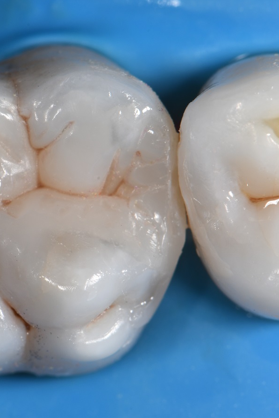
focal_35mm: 237
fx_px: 2754
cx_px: 29
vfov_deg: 8.7
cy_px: 209
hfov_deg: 5.8
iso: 200
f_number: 32
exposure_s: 1/160
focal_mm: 105
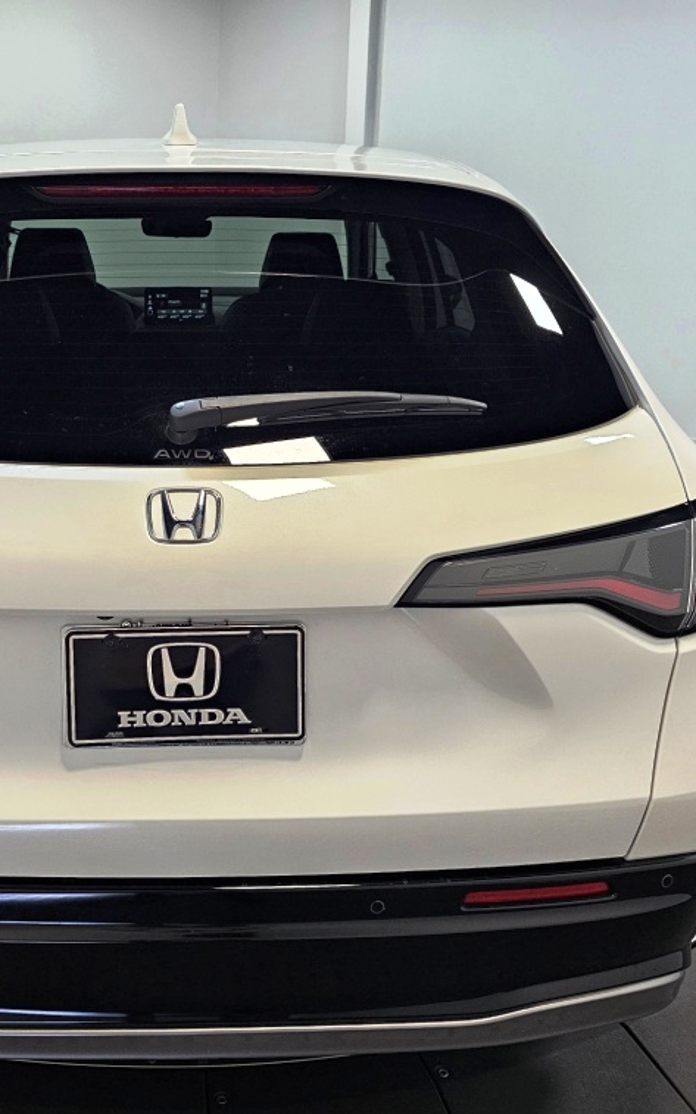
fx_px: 1002
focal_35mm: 33
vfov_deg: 58.1
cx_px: 182
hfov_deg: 37.5
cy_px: 562
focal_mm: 6.3
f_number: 1.7
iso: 400
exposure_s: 1/120
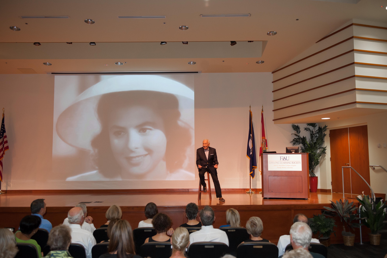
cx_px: 194
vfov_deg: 37.8
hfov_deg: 54.5
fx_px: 376
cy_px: 129
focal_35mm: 35
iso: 4000
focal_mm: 35
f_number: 3.2
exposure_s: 1/200
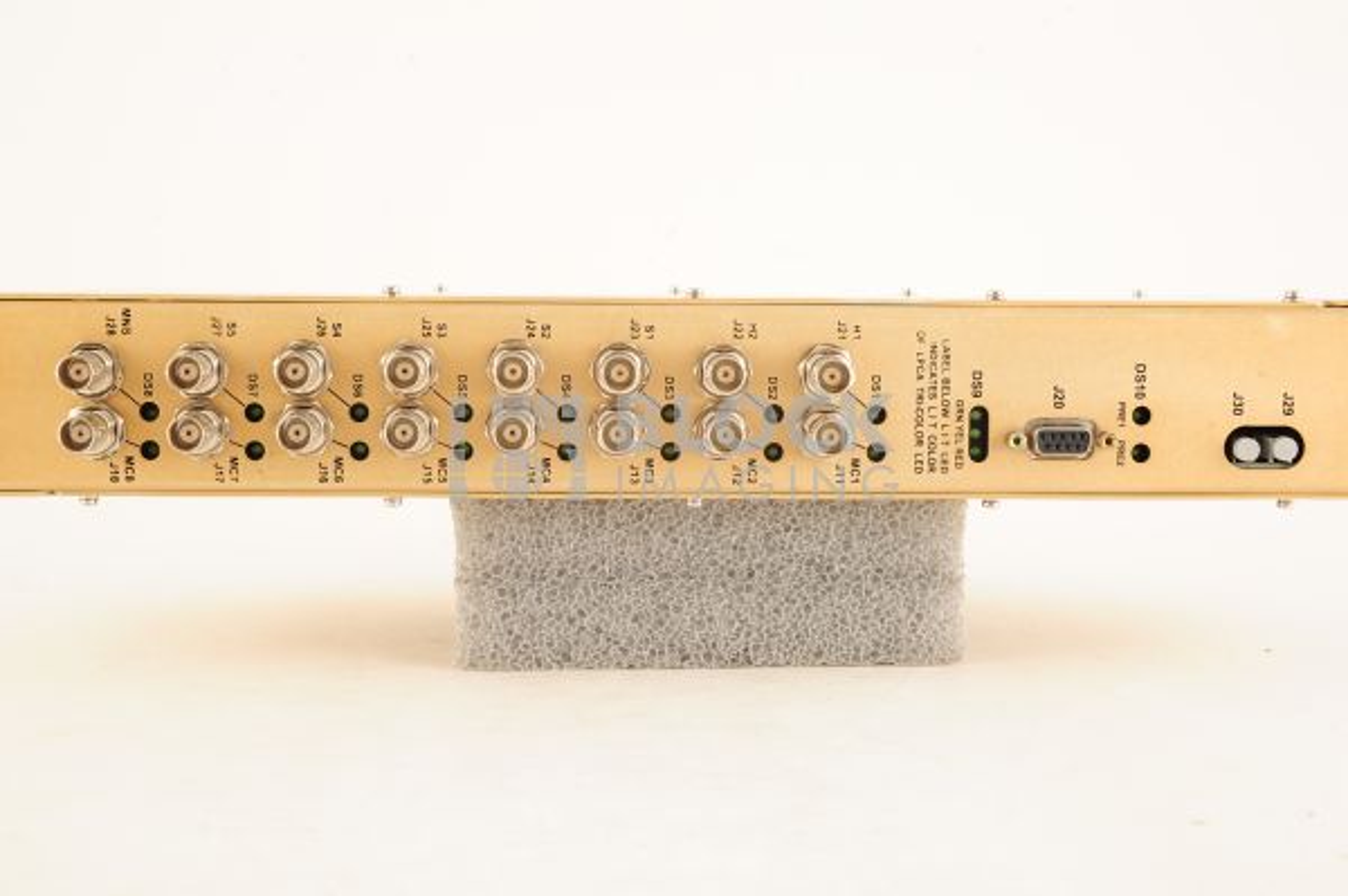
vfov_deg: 26.9
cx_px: 674
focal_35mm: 50
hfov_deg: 39.6
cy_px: 448
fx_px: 1871
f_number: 11
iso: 1600
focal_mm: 50
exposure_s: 1/125
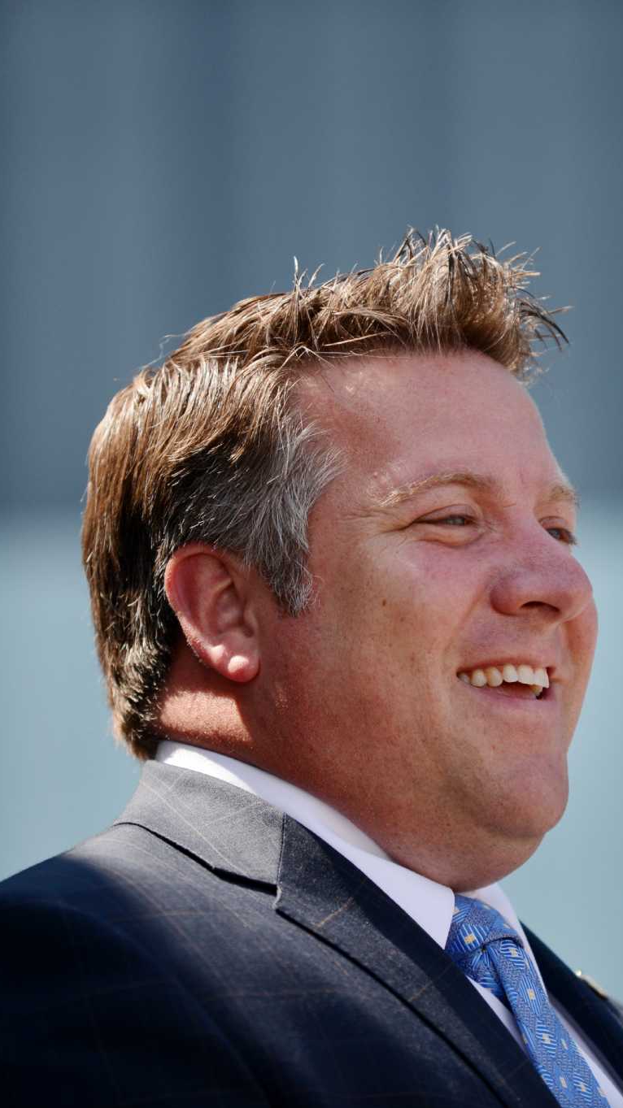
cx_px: 451
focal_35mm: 315
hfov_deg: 3.9
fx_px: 9257
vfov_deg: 6.9
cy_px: 555
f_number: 2.8
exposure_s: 1/4000
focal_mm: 200
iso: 400
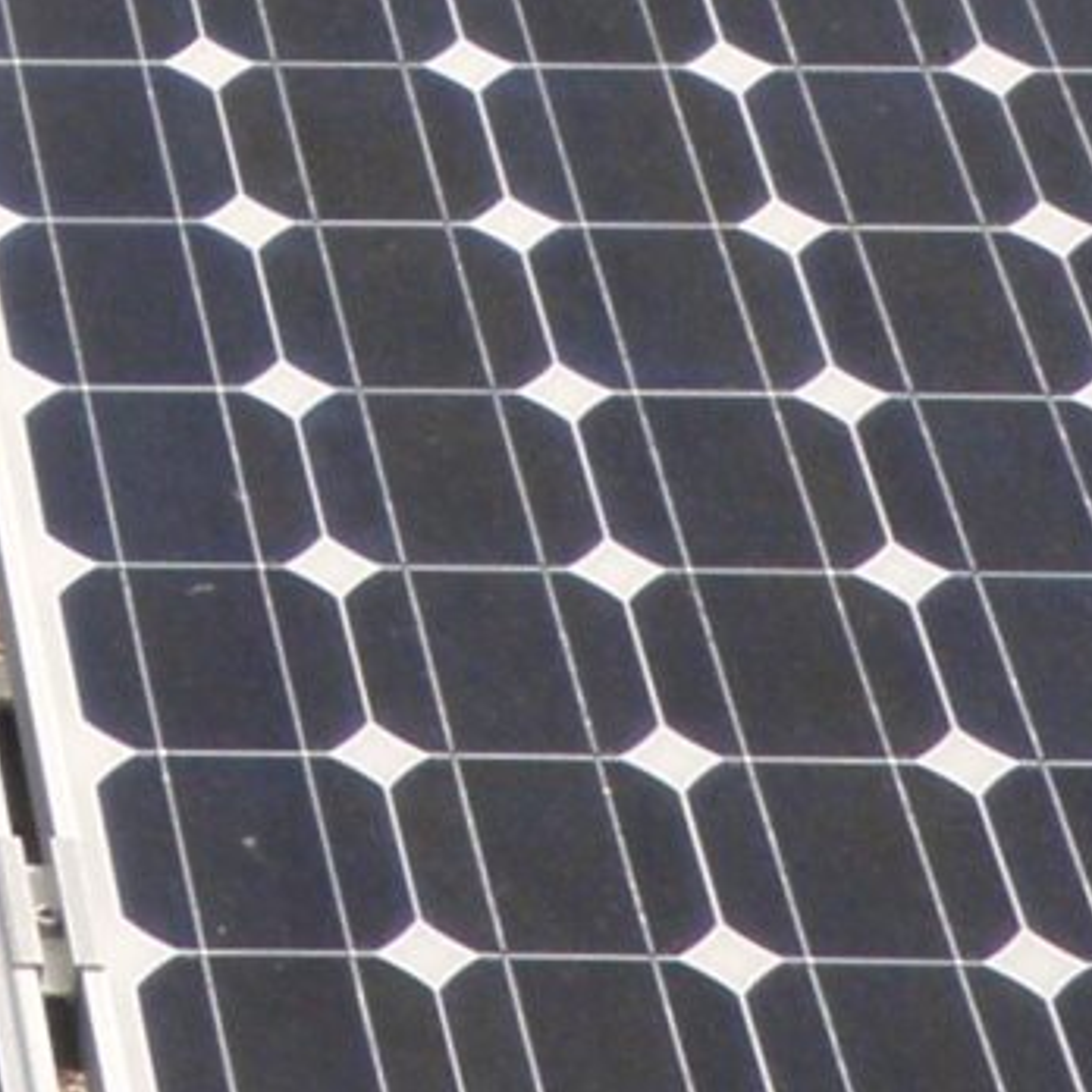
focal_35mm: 234
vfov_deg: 7.2
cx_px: -1691
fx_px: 8352
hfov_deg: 7.0
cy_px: -1211
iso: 64
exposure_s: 1/400
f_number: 5.6
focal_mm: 6.3
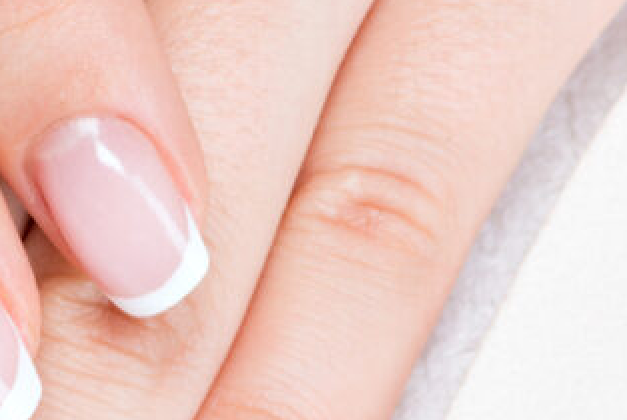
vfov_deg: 2.7
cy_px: 135
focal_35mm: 513
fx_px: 8943
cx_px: -84
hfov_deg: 4.0
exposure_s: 1/250
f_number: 14
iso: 100
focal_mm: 105
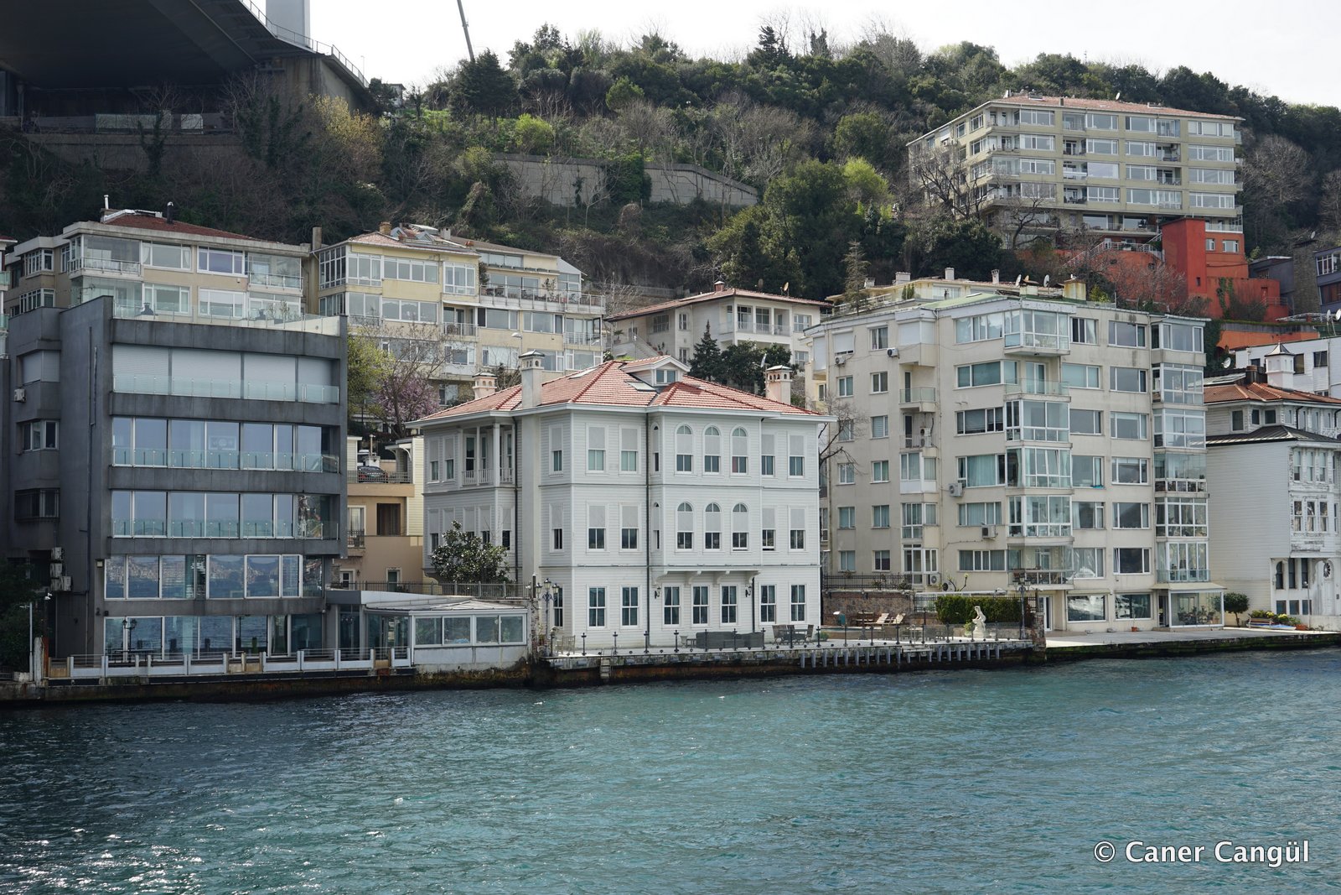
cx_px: 670
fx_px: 1825
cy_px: 448
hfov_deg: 40.3
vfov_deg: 27.5
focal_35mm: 49
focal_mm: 49
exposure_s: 1/160
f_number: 8
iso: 100
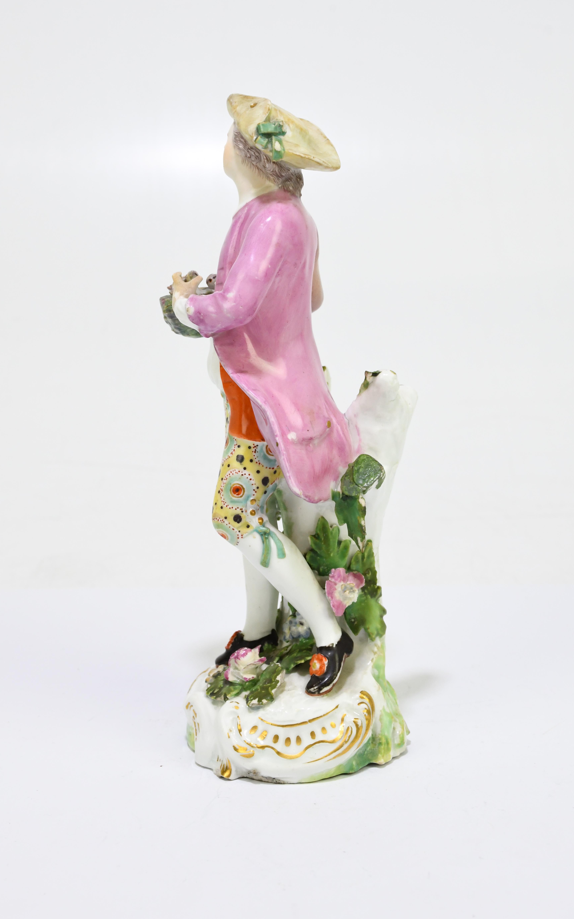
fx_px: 1727
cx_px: 281
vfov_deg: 29.8
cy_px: 461
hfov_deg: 18.9
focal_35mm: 69
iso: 1250
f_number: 11
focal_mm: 45
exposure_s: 1/160
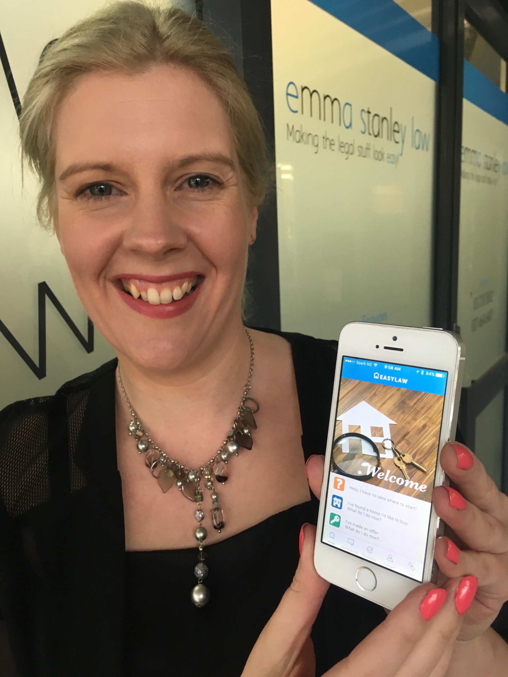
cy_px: 338
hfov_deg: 48.2
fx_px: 567
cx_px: 254
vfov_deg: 61.7
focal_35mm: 29
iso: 40
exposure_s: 1/33
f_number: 2.2
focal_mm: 4.15
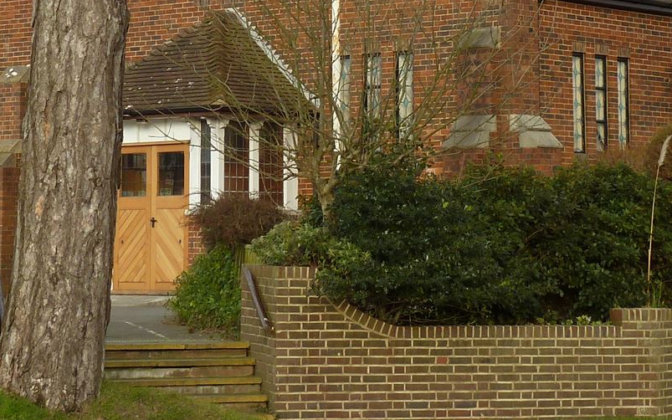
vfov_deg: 10.7
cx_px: 382
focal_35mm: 119
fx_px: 2180
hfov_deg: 17.5
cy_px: -145
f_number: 3.7
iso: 80
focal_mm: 7.3
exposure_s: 1/80
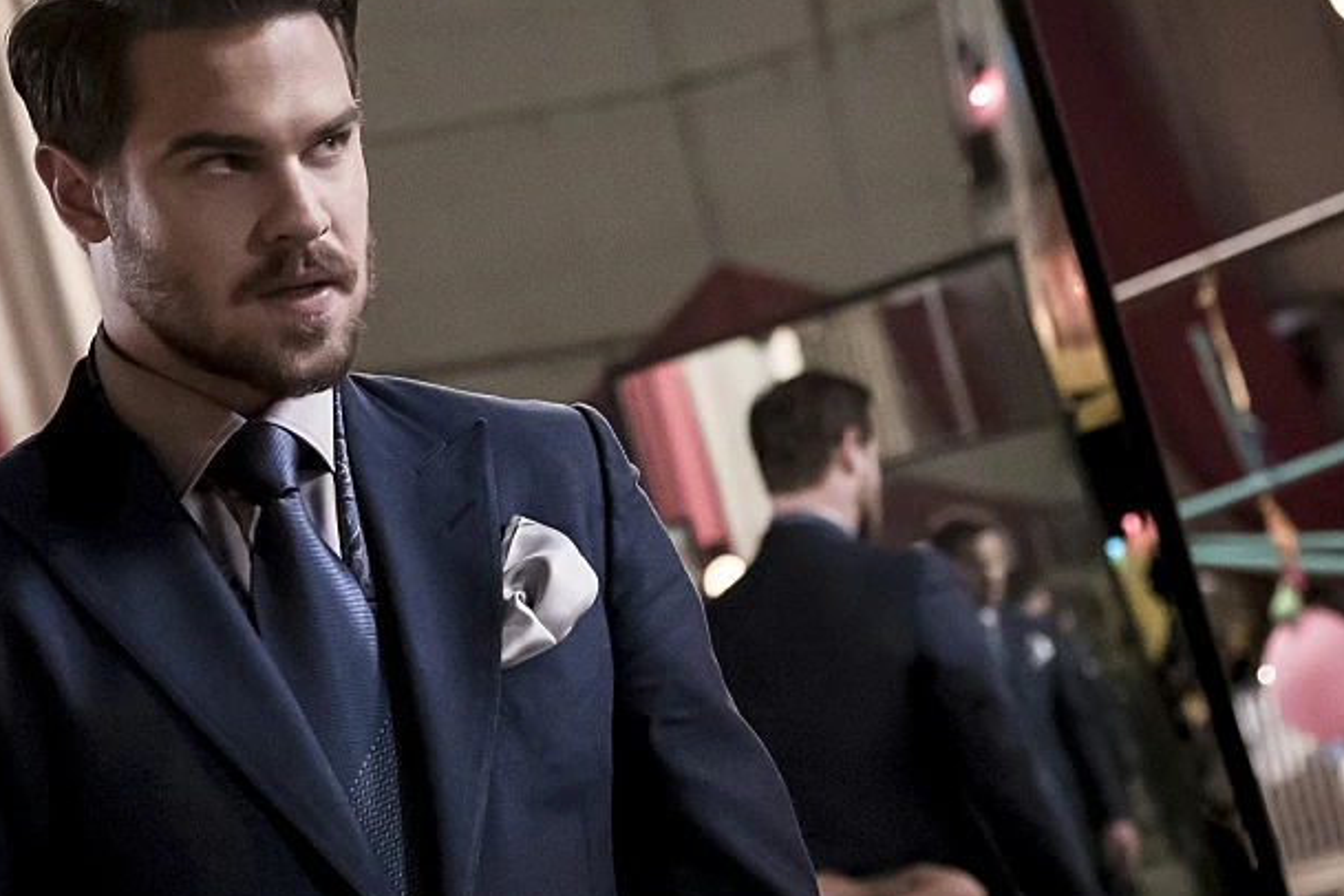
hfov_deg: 22.1
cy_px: 422
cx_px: 508
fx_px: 3434
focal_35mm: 92
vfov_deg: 14.9
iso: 8000
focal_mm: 70
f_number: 4.5
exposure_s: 1/250
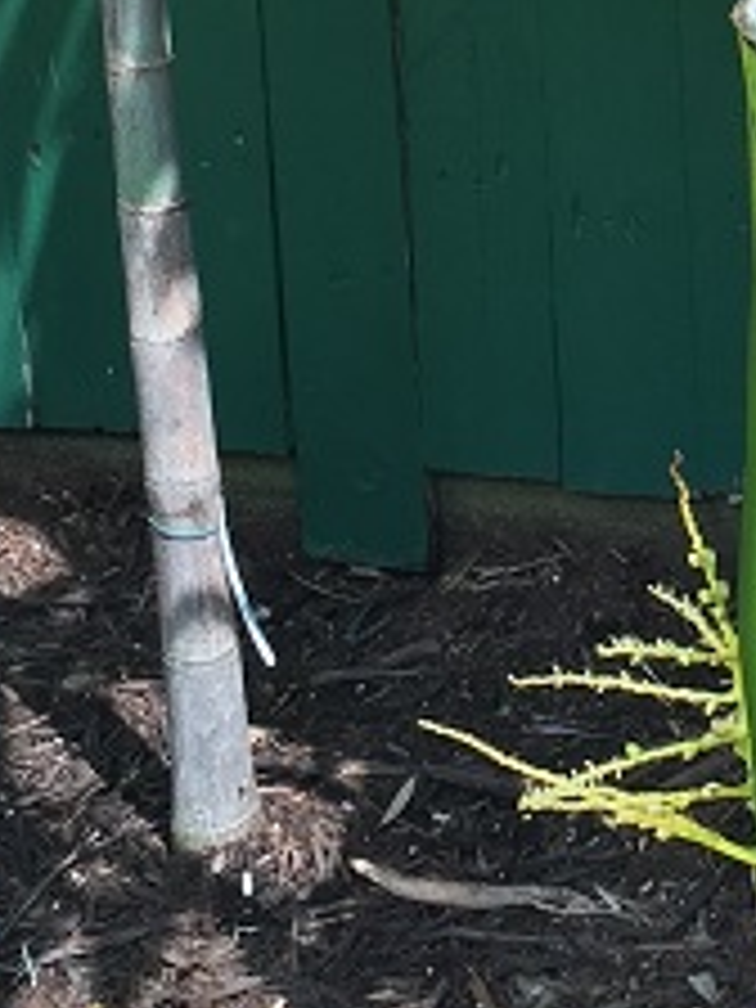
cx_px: 1010
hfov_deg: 11.3
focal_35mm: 127
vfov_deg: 14.9
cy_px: -248
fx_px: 3698
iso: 32
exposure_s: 1/145
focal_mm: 4.15
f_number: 2.2
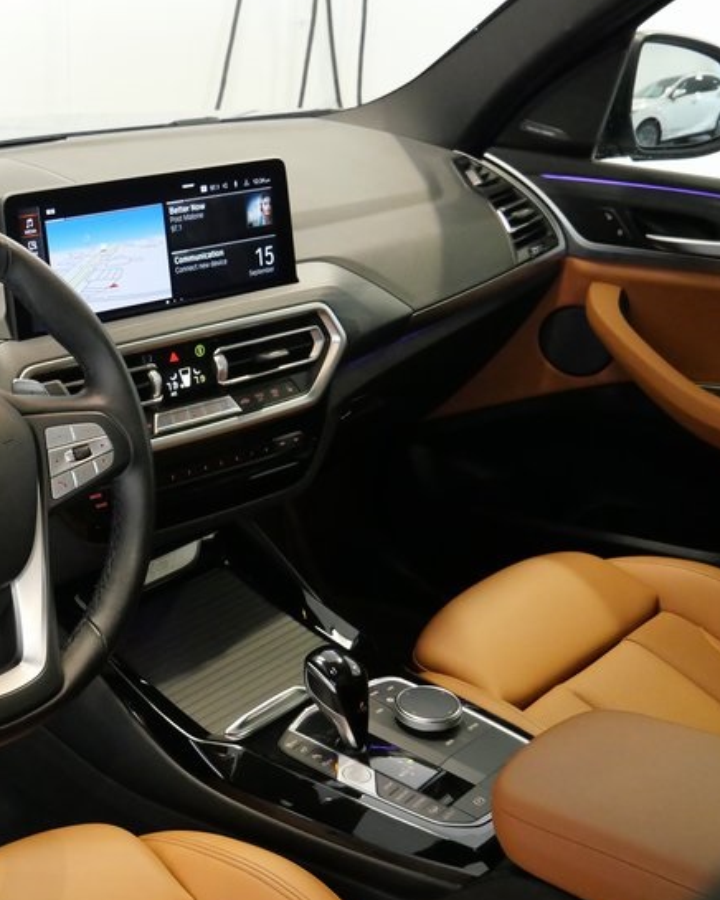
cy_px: 449
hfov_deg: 32.2
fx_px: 1172
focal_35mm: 44
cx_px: 48
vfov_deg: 42.0
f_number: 3.5
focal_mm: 12
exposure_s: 1/50
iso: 3200
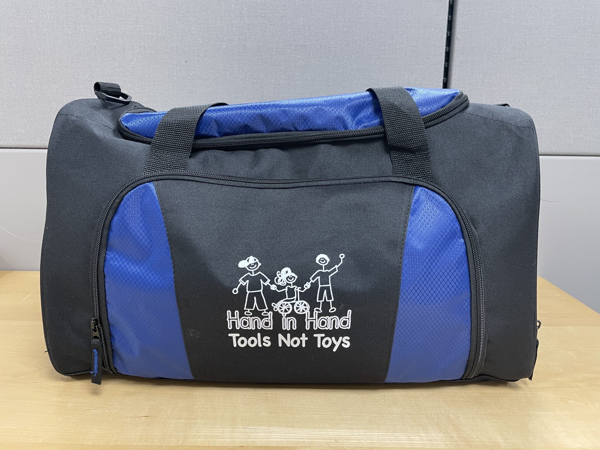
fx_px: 451
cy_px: 225
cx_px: 300
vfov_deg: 53.1
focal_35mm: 26
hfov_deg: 67.3
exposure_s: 1/60
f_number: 1.6
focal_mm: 4.2
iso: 125
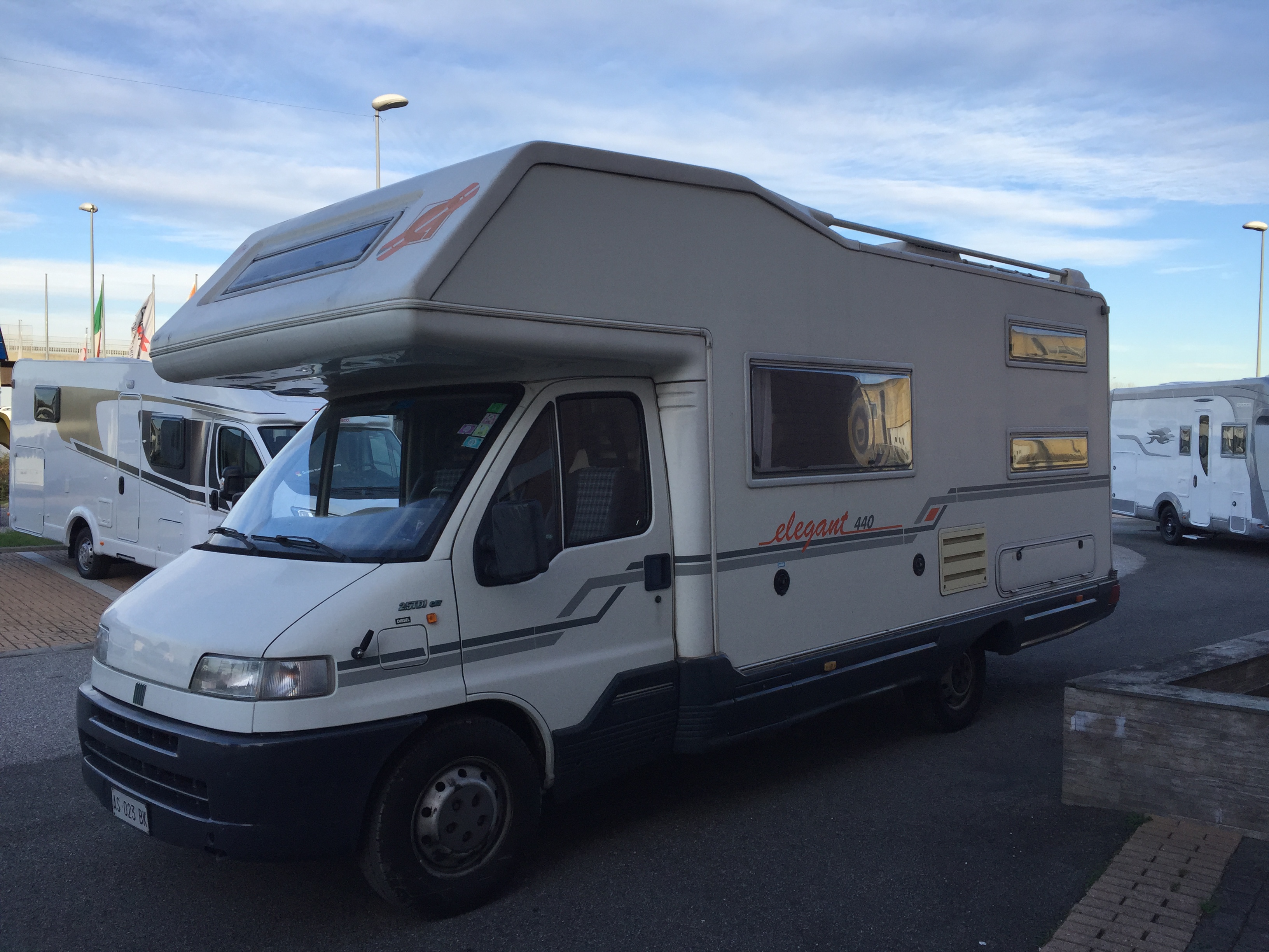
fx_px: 1063
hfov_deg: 61.7
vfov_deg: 48.2
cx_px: 634
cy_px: 476
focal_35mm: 29
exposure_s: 1/565
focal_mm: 4.15
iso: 32
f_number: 2.2
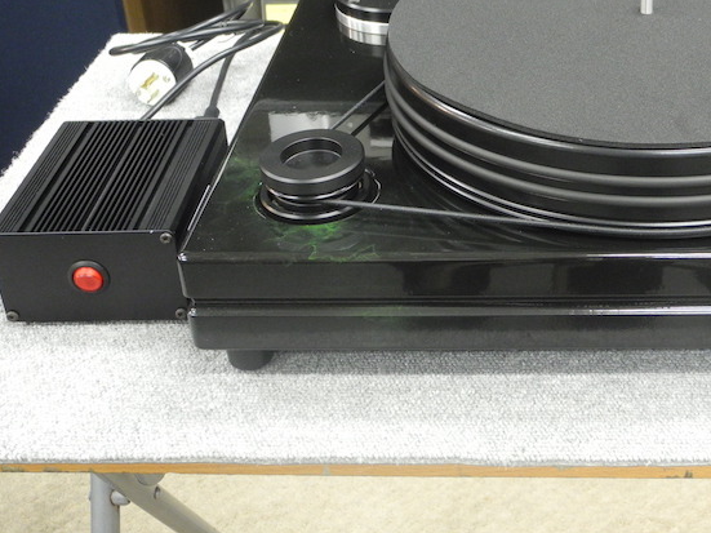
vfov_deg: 23.7
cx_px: 568
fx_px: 1253
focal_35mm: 61
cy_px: 111
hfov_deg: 30.9
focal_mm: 7.4
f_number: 3.2
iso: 400
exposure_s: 1/13.5
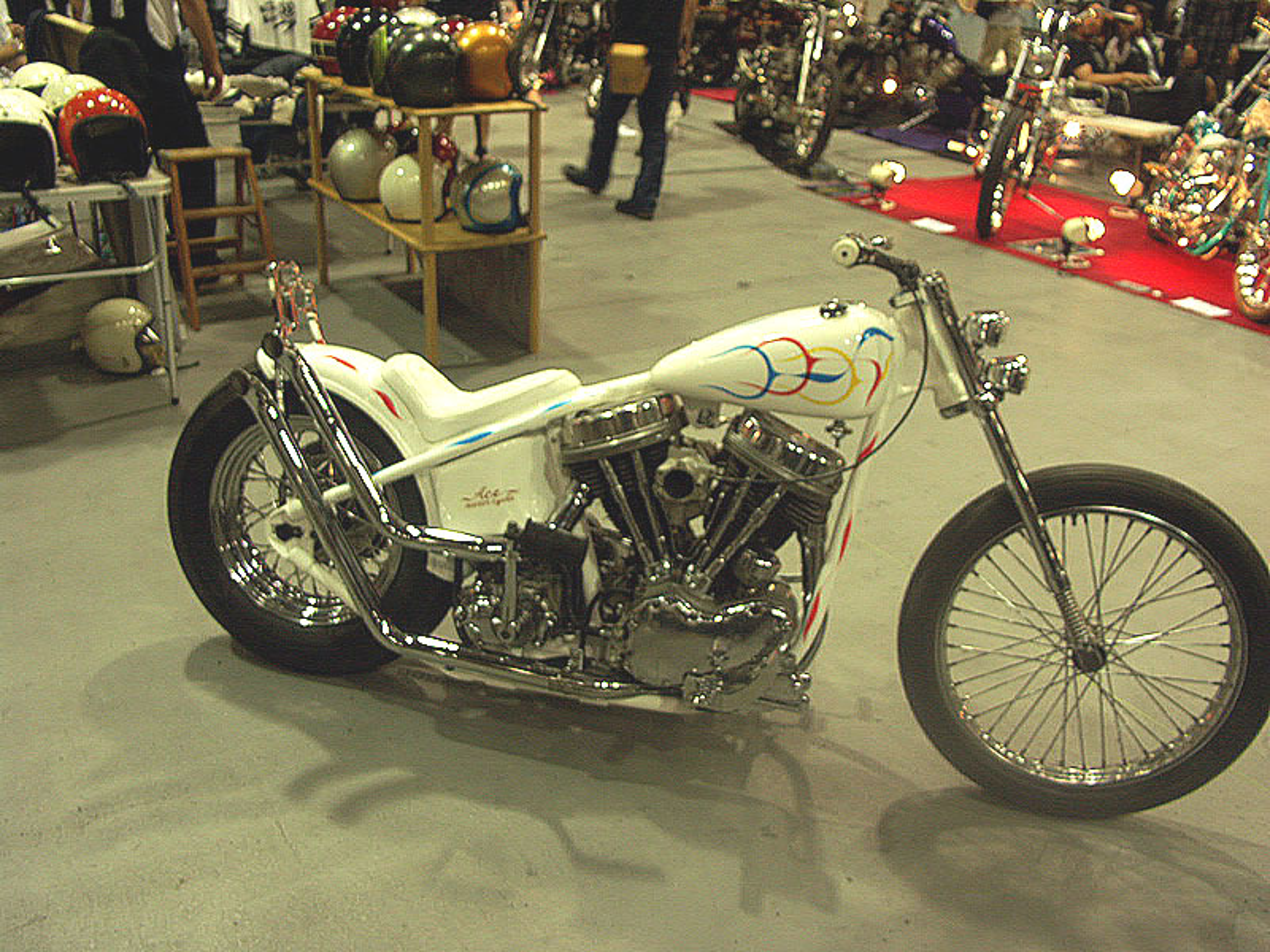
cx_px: 635
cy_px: 476
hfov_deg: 56.8
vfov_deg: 44.2
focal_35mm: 32
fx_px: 1174
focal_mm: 8.19
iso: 64
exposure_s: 1/20
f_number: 2.8
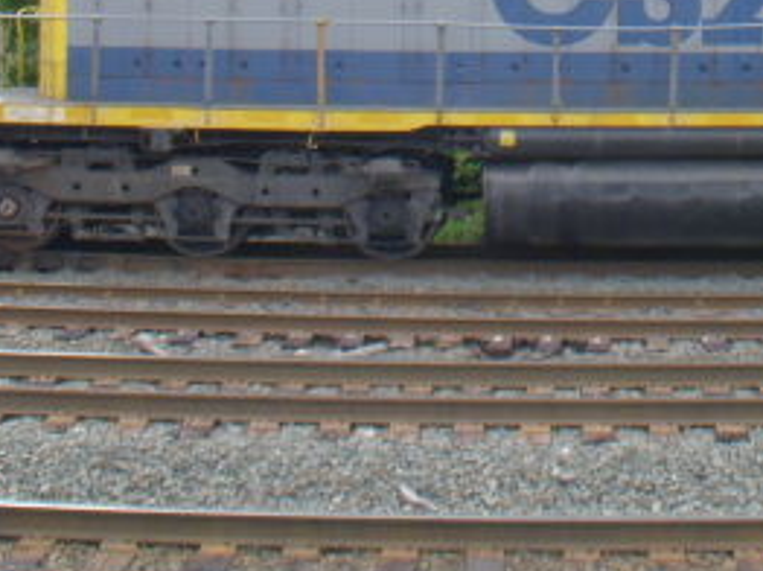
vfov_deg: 15.5
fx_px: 2048
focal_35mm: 93
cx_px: 620
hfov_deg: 20.8
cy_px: -20
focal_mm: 6.3
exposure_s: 1/250
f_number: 3.3
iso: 100
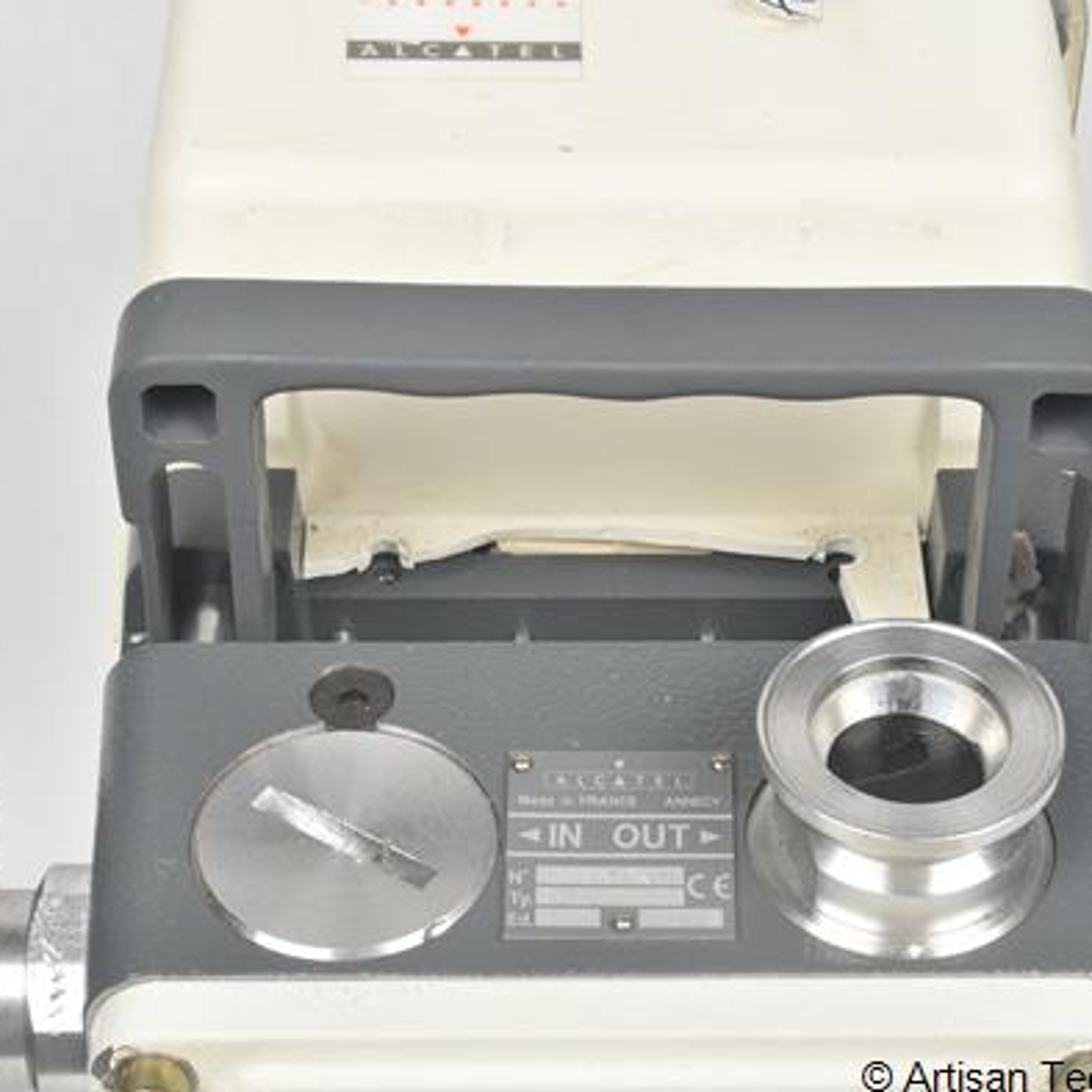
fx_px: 3806
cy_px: 552
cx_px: 568
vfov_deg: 16.3
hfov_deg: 16.3
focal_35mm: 107
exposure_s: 1/160
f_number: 16
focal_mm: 55
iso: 200
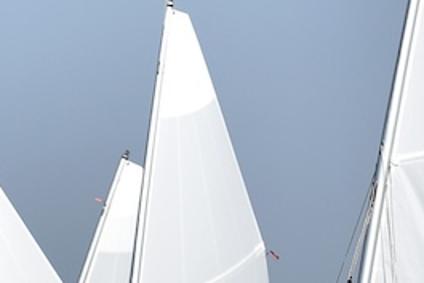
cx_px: -395
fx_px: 9003
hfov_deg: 2.7
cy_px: 692
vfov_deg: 1.8
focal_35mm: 764
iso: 200
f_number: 5.6
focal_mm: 135
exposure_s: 1/1250
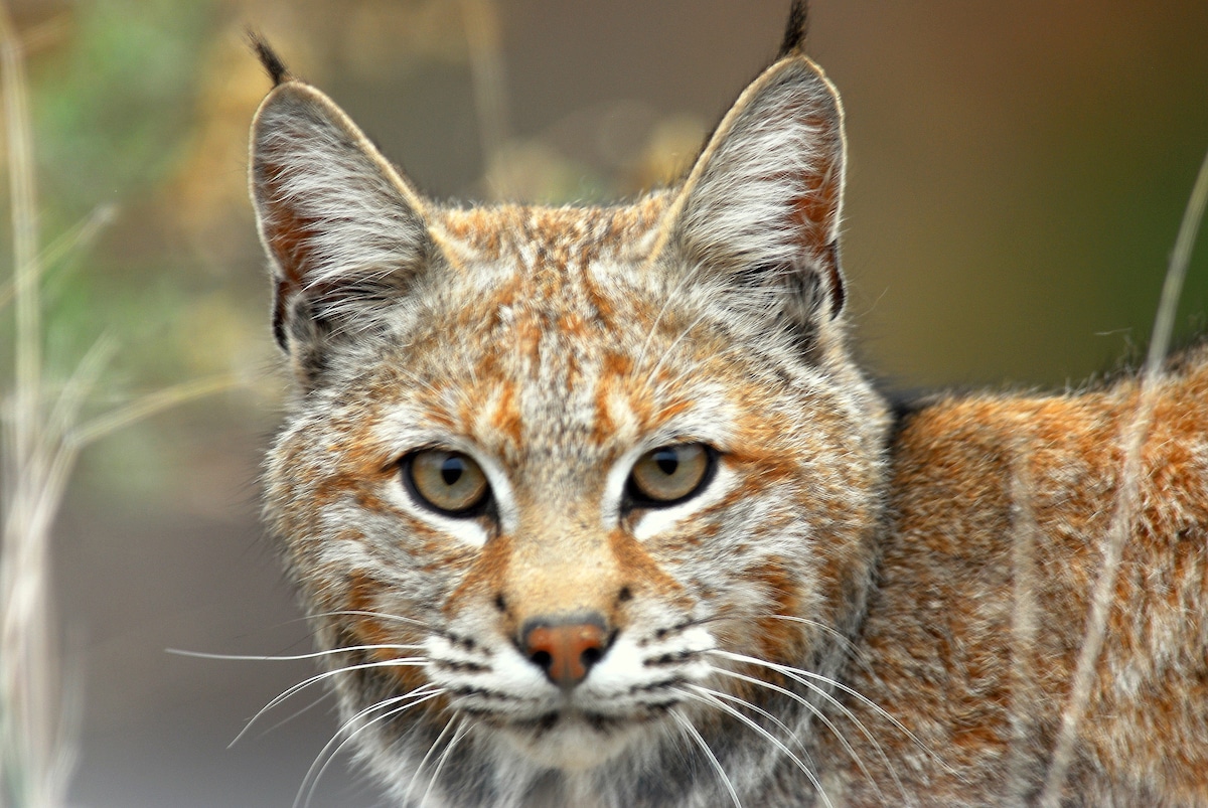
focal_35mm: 750
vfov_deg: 1.8
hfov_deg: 2.7
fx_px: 25194
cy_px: 404
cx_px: 604
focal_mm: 500
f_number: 4.8
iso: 125
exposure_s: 1/100
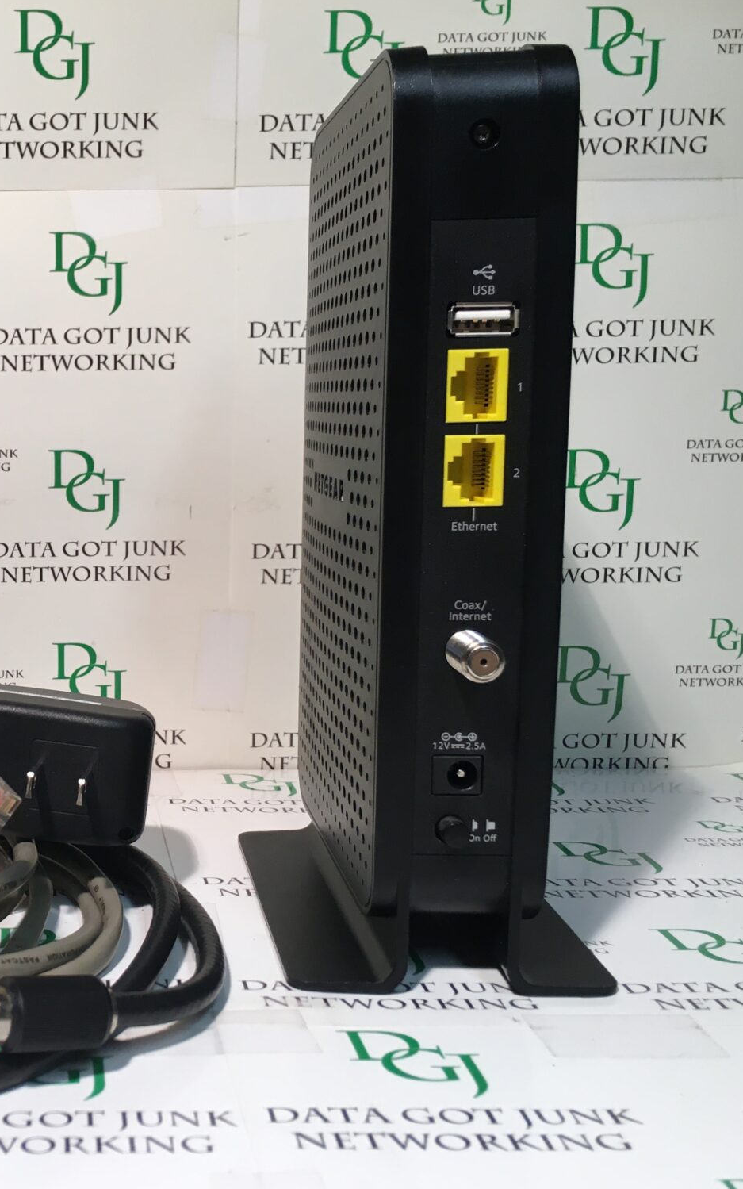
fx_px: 1361
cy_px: 606
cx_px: 29
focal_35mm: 42
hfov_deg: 28.9
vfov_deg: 47.2
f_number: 2.2
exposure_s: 1/40
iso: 25
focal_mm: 4.15
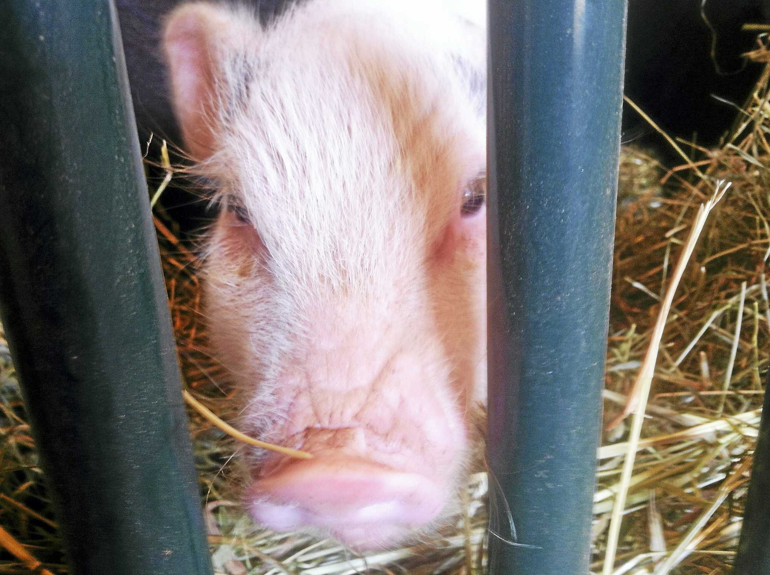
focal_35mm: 35
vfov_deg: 40.6
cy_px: 288
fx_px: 777
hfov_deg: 52.7
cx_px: 385
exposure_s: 1/17
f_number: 2.8
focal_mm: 3.85
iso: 80
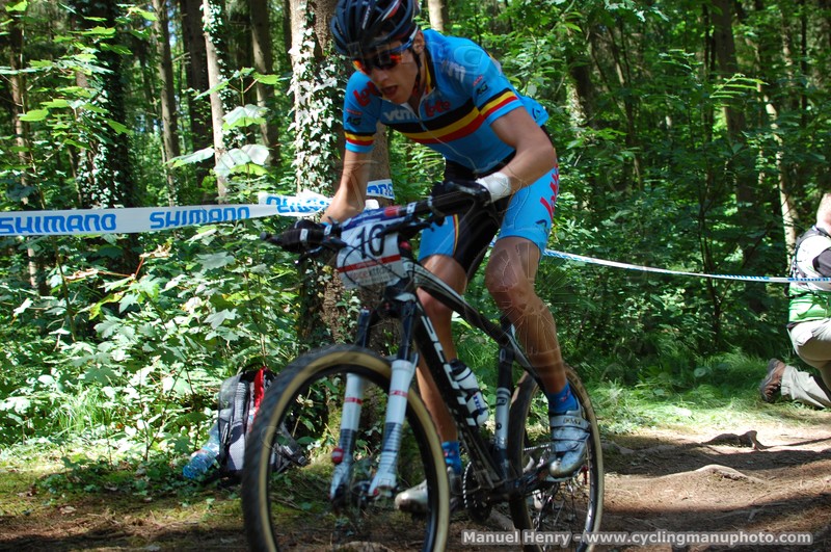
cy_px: 276
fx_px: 1210
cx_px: 416
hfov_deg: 37.9
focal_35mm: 52
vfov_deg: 25.7
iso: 400
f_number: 3.5
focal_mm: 35
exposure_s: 1/400
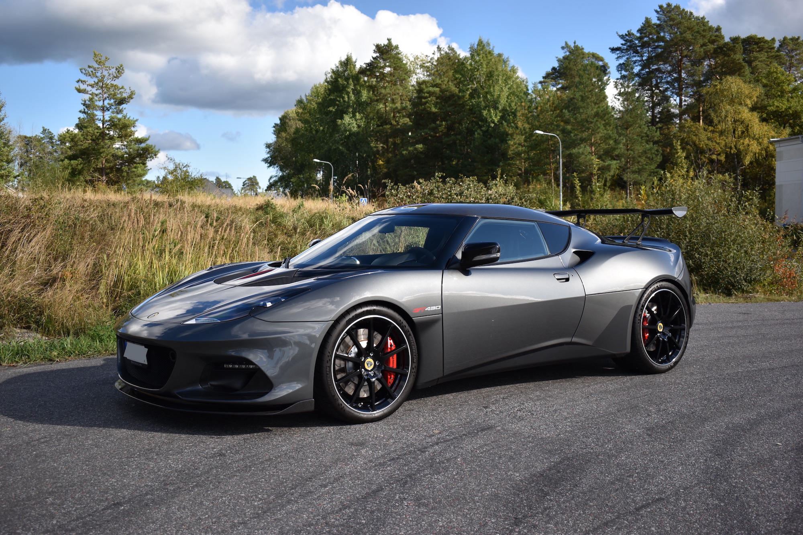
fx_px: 836
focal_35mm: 38
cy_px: 268
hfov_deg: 51.3
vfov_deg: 35.5
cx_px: 402
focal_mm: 25
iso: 100
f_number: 4
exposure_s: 1/640
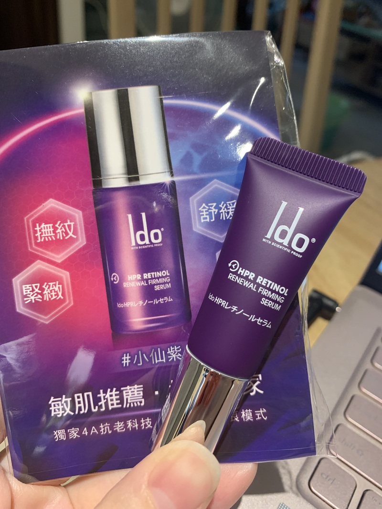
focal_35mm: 26
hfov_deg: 53.1
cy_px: 254
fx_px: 383
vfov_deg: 67.3
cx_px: 191
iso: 160
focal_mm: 4.25
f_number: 1.8
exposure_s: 1/60
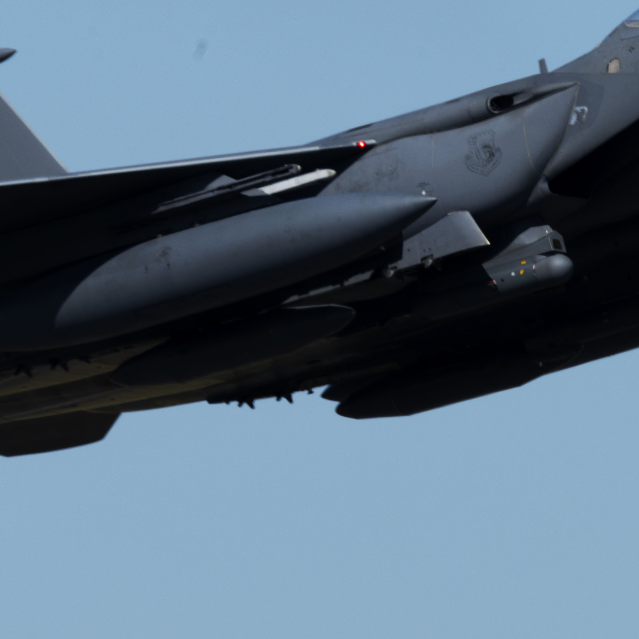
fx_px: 31912
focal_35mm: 1528
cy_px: 132
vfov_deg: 1.1
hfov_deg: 1.1
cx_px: 439
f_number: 13
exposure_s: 1/250
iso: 100
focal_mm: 600
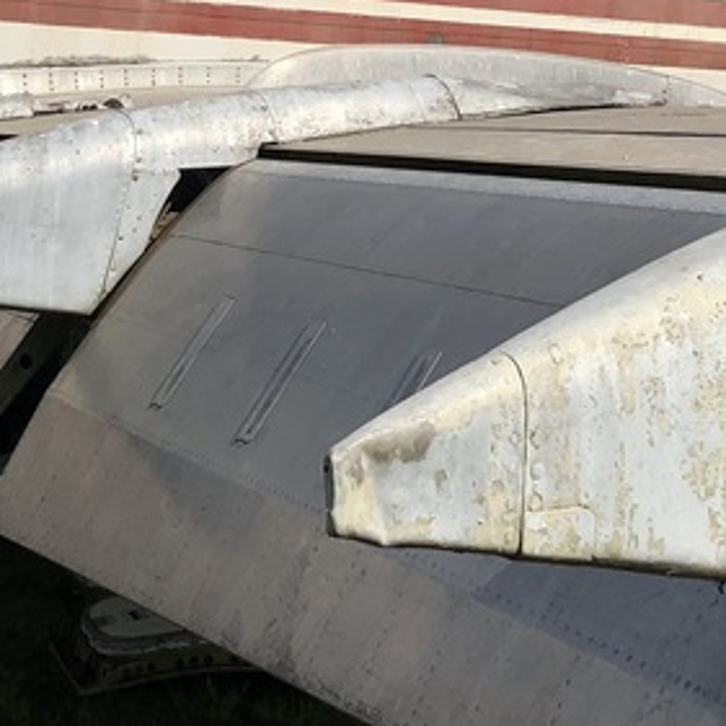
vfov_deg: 19.5
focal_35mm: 88
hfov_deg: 19.7
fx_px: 2088
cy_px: 160
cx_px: 253
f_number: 1.8
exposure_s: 1/4367
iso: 20
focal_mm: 3.99
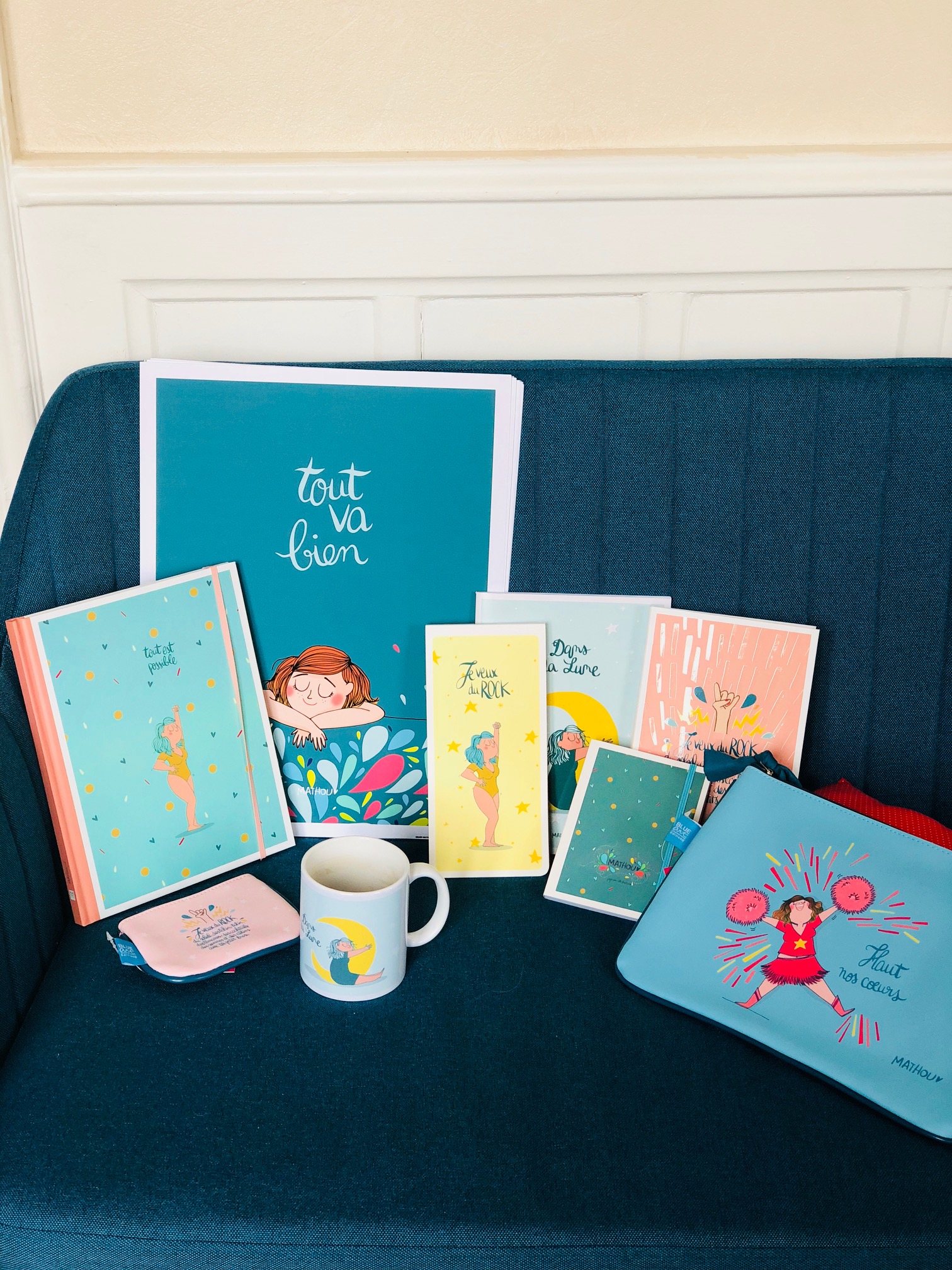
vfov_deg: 36.8
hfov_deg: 28.0
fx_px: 1907
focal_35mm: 52
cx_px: 476
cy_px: 635
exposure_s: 1/50
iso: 40
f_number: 2.4
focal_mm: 6
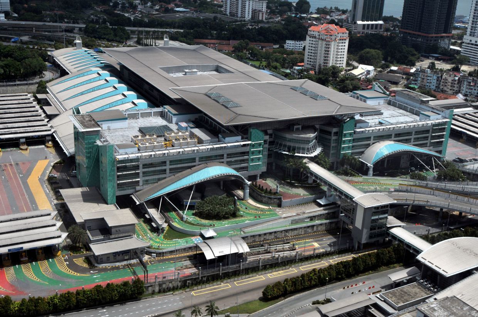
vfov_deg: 29.8
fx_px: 597
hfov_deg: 43.7
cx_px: 239
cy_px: 158
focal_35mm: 45
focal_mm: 30
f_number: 8
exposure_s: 1/3000
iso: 200
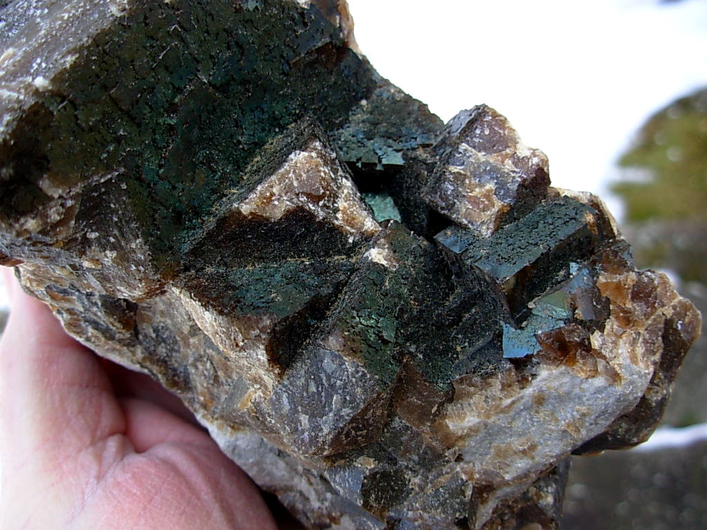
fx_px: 776
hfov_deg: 49.0
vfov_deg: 37.7
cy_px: 265
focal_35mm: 38
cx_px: 354
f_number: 2.9
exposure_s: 1/136
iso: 50
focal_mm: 6.3
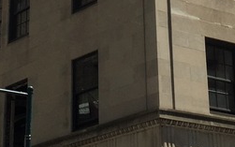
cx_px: 120
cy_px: -170
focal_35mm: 138
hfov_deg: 15.1
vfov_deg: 8.8
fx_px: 884
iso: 32
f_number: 2.2
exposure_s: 1/1647
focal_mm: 4.15
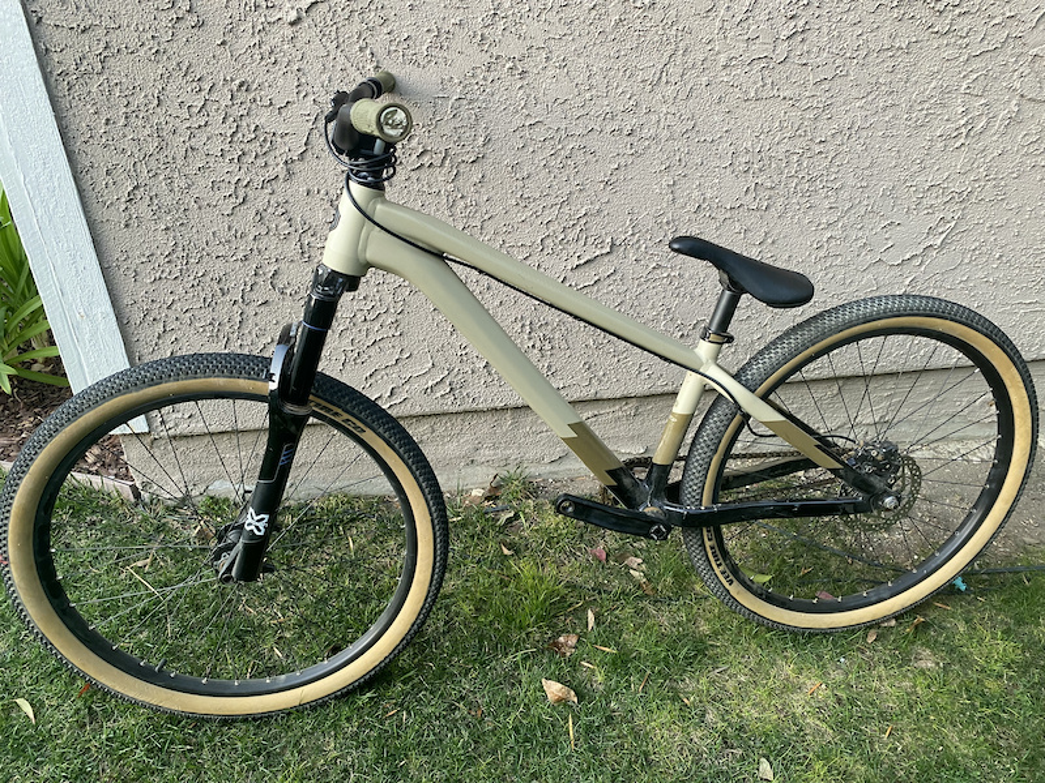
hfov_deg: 67.3
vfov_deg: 53.1
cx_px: 522
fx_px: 785
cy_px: 392
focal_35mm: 26
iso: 125
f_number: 1.8
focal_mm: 4.25
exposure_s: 1/60
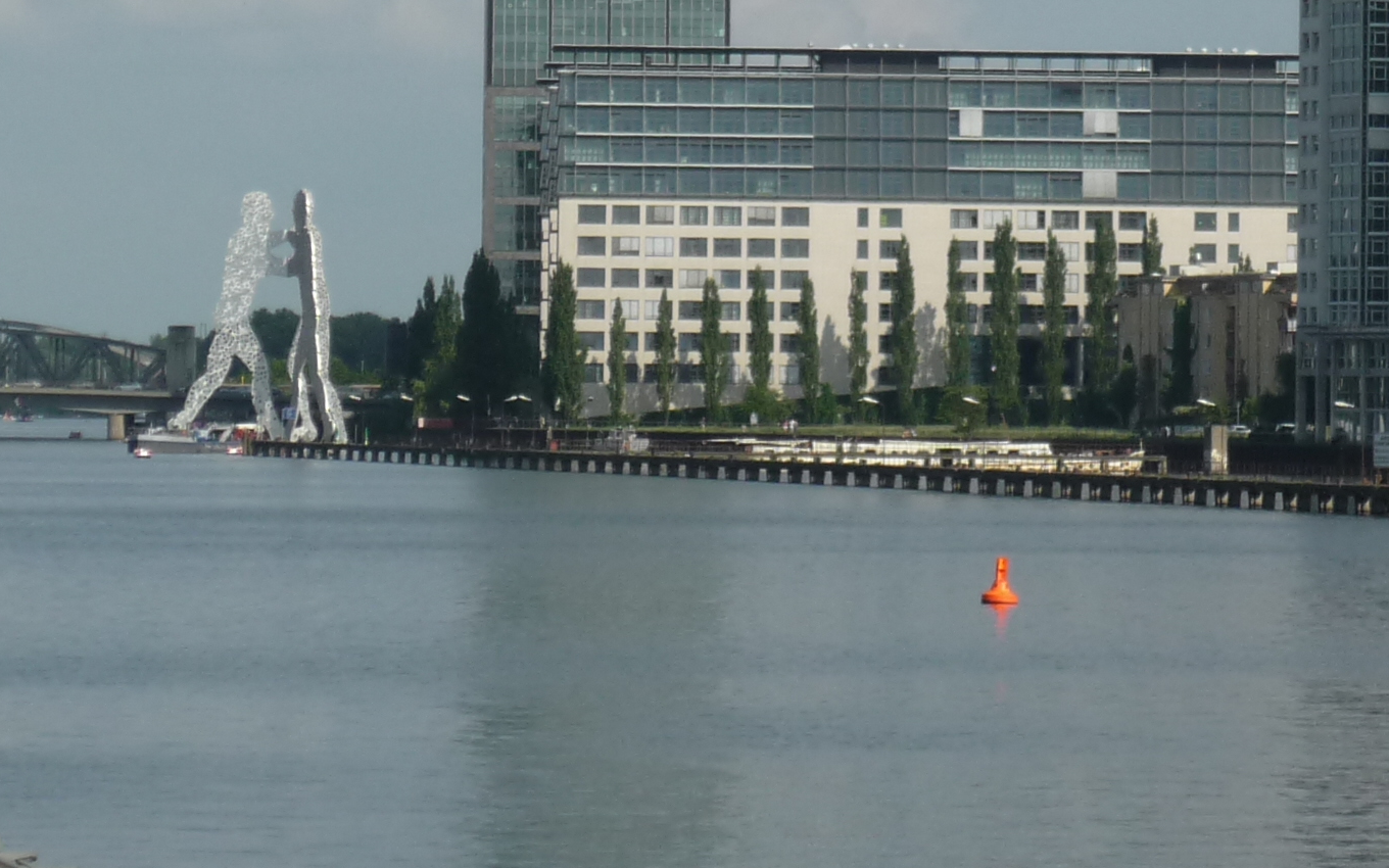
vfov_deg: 5.8
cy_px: 147
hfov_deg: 9.3
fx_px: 8517
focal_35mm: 225
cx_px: 888
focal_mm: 14.6
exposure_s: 1/800
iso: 100
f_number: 4.6
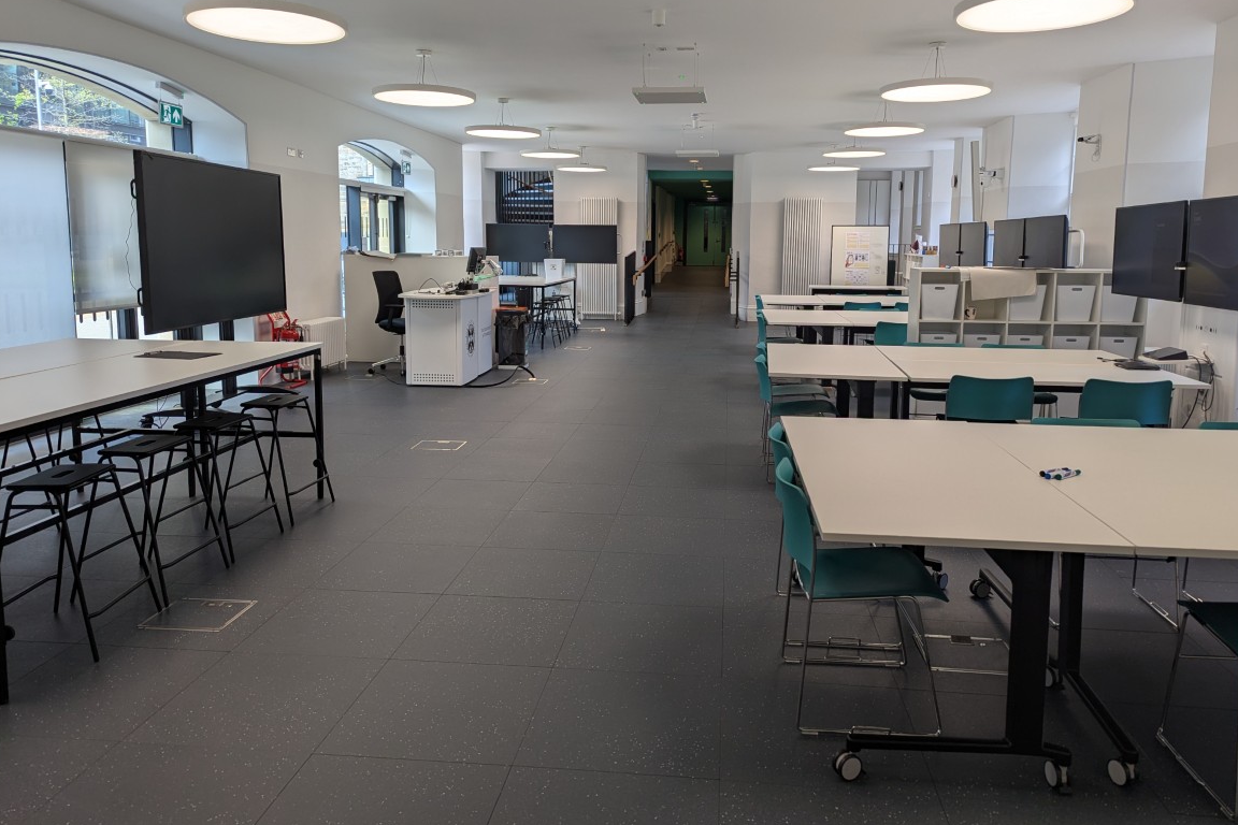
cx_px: 637
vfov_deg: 49.4
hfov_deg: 69.4
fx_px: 894
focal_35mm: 26
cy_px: 349
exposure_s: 1/165
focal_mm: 6.81
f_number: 1.85
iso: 41
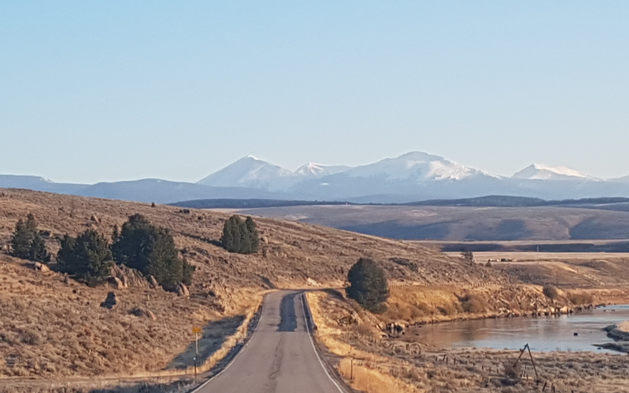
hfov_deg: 66.5
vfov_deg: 44.3
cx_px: 316
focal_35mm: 28
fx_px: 480
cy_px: 157
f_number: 1.7
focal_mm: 4.2
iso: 40
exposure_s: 1/680
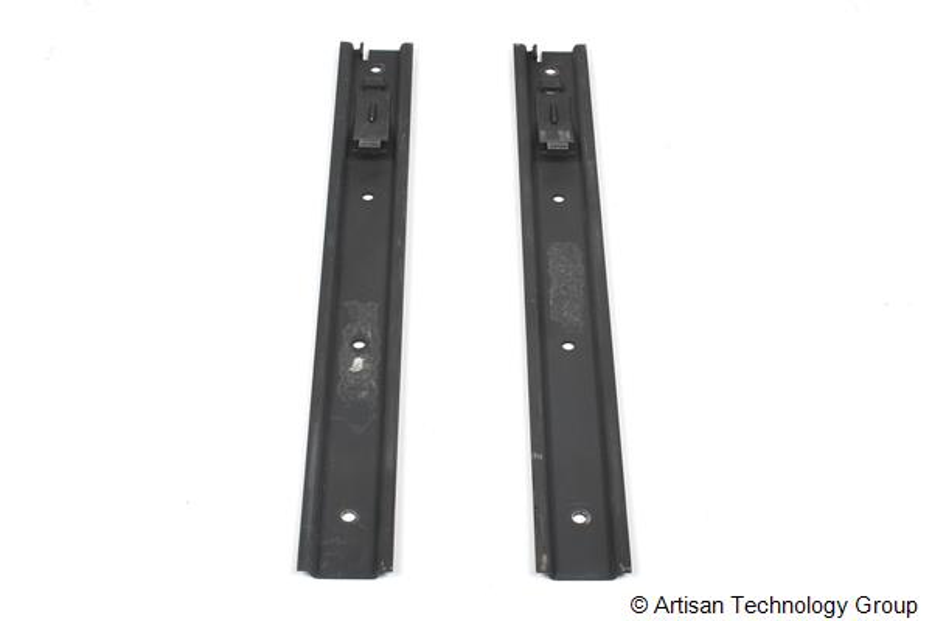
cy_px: 310
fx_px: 971
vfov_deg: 35.5
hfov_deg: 51.3
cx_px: 466
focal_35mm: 38
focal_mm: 25
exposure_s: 1/200
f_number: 13
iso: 200
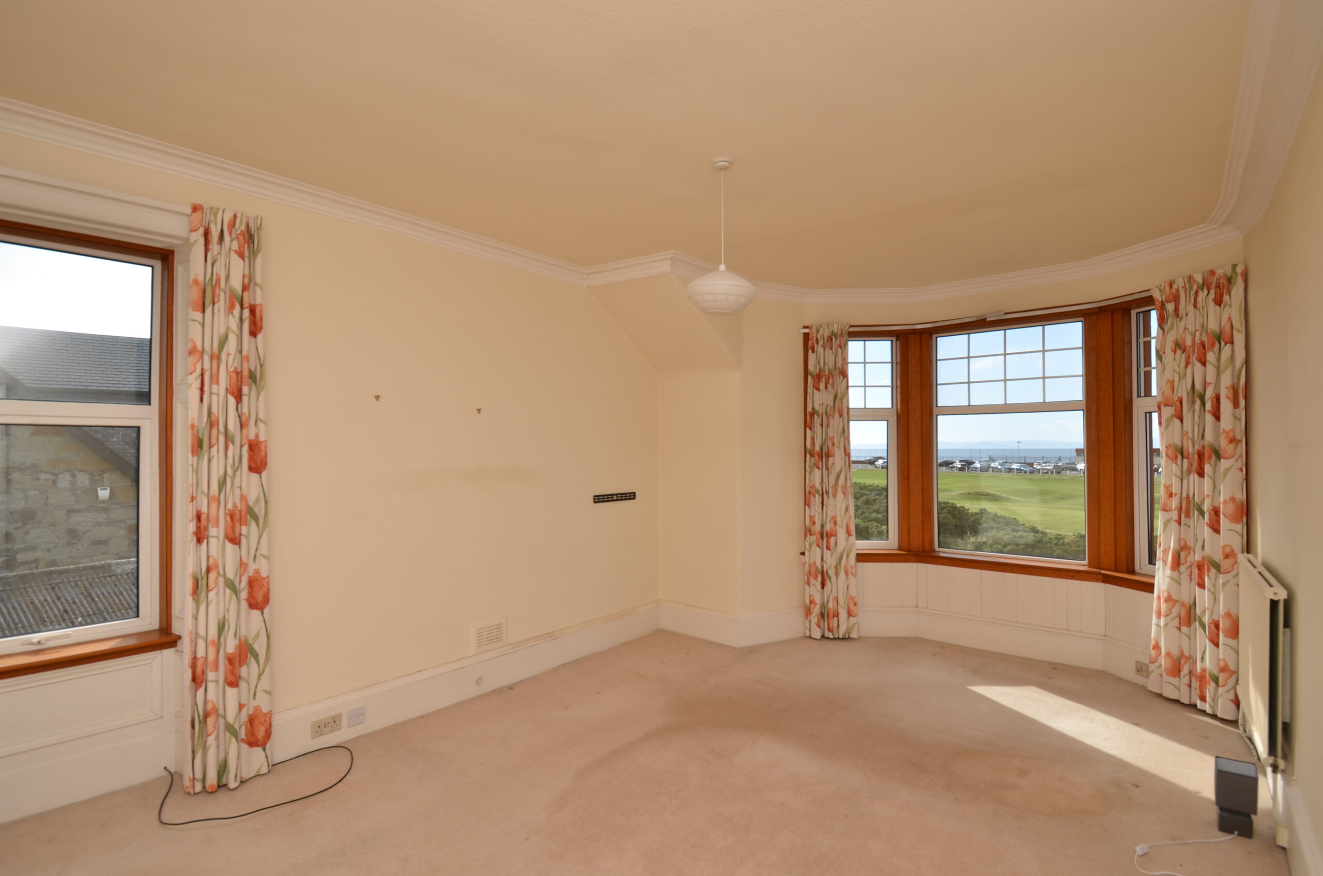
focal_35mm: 16
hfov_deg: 95.1
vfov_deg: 71.8
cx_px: 662
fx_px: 605
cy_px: 438
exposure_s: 1/200
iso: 100
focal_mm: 11
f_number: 7.1
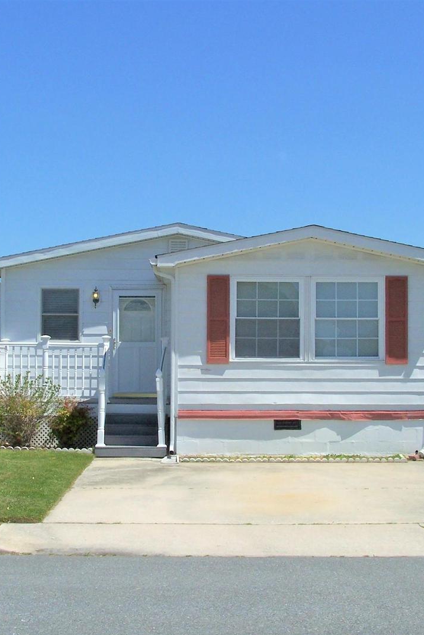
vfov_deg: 30.1
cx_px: 200
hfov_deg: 20.3
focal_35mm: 67
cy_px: 319
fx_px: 1183
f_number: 5.6
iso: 80
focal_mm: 8
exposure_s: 1/750
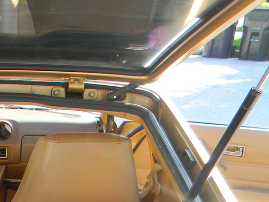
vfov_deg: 17.6
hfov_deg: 23.3
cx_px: -37
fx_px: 606
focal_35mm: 78
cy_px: 271
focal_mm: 5
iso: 80
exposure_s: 1/81.8
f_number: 3.5
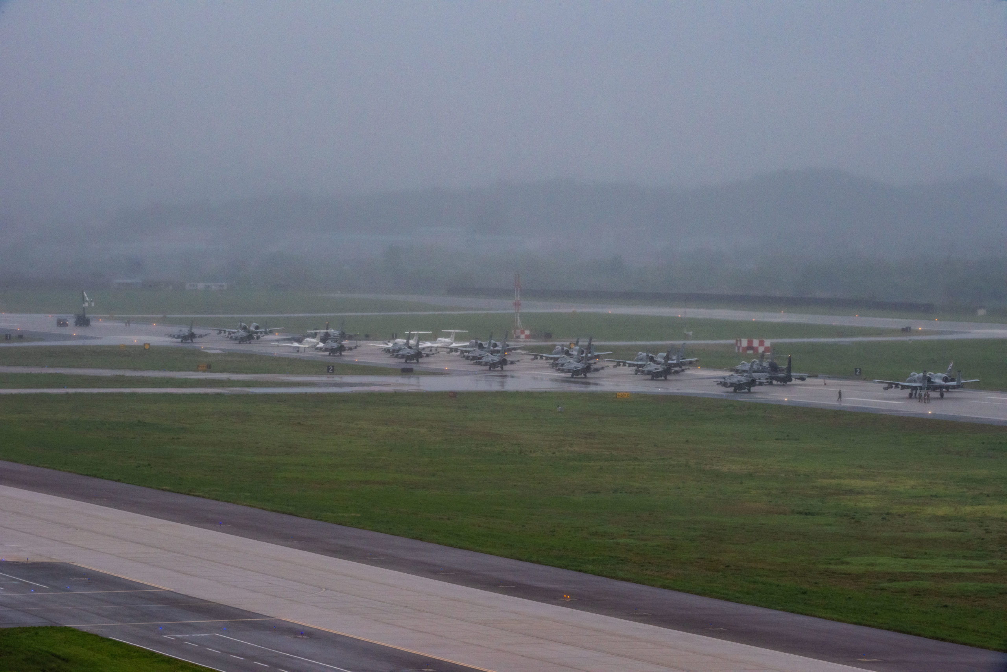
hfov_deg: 10.3
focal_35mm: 200
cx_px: 504
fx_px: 5596
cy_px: 336
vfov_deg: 6.9
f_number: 22
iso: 1000
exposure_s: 1/200
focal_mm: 200
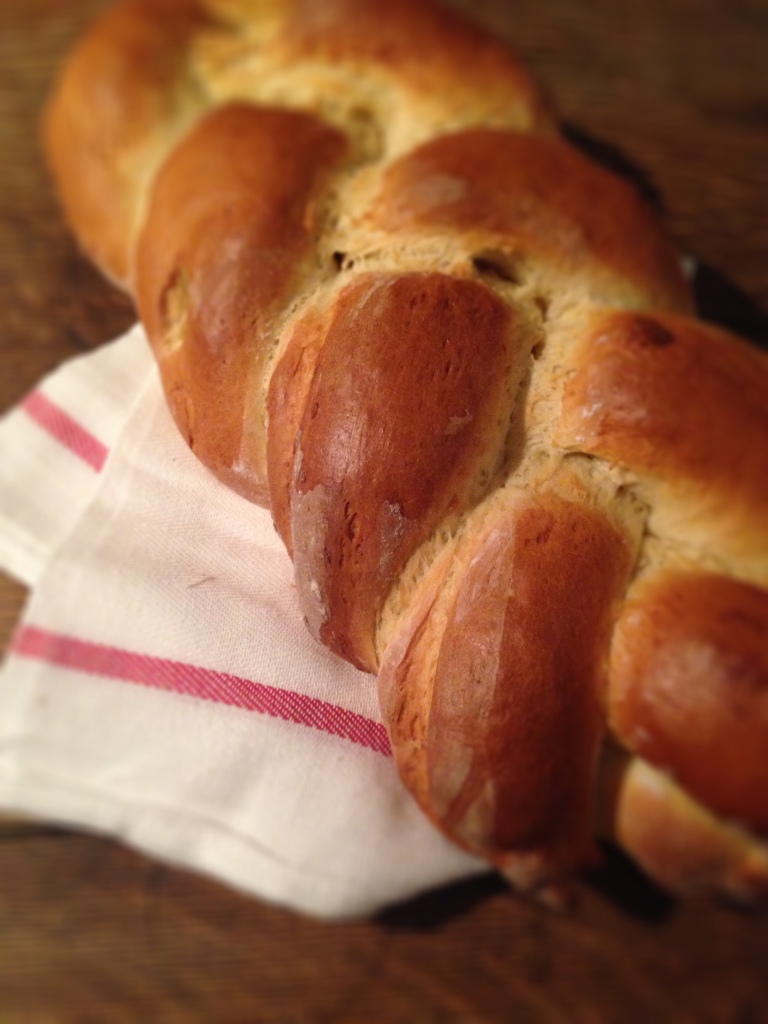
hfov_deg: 42.9
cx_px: 384
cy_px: 512
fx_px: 976
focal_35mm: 33
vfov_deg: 55.4
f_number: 2.4
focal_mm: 4.12
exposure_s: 1/15
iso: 400
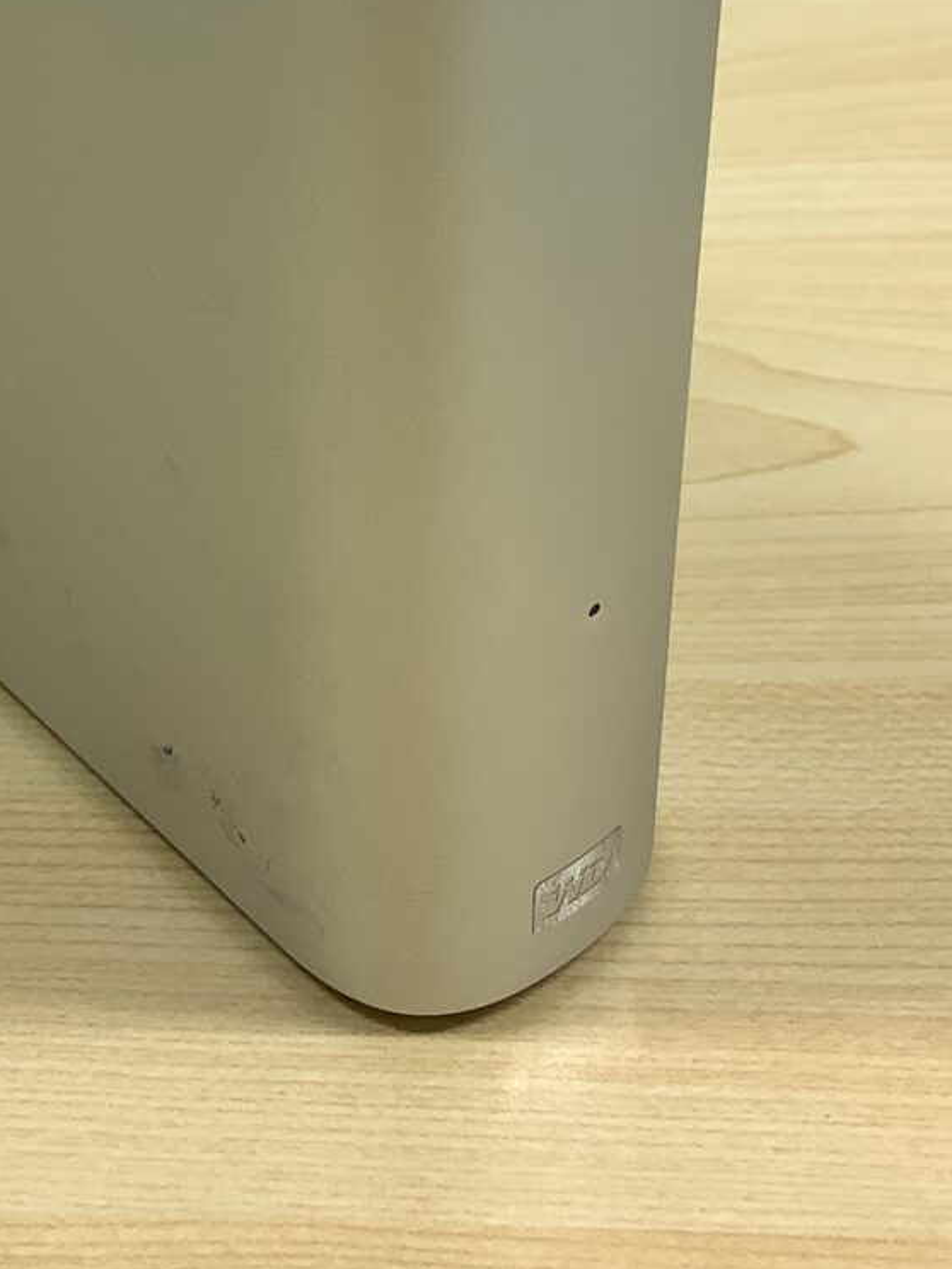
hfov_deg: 22.7
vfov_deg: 29.1
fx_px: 2347
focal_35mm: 64
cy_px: 143
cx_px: 215
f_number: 2.4
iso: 64
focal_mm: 3.3
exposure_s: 1/50
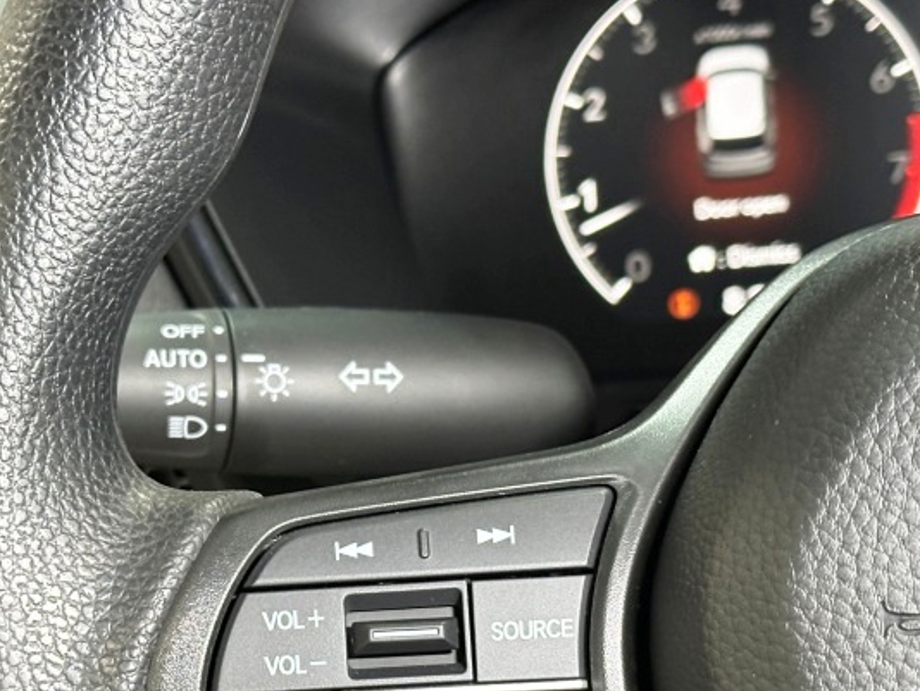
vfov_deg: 15.9
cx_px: 386
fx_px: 2446
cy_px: 596
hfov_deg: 21.3
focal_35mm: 92
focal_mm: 6.86
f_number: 1.78
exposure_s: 1/30
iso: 500
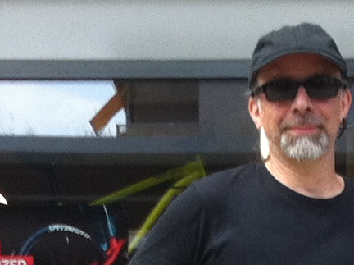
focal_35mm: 210
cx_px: 222
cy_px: 462
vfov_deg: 6.9
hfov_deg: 9.4
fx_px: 2145
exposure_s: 1/296
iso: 80
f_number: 2.8
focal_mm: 3.85
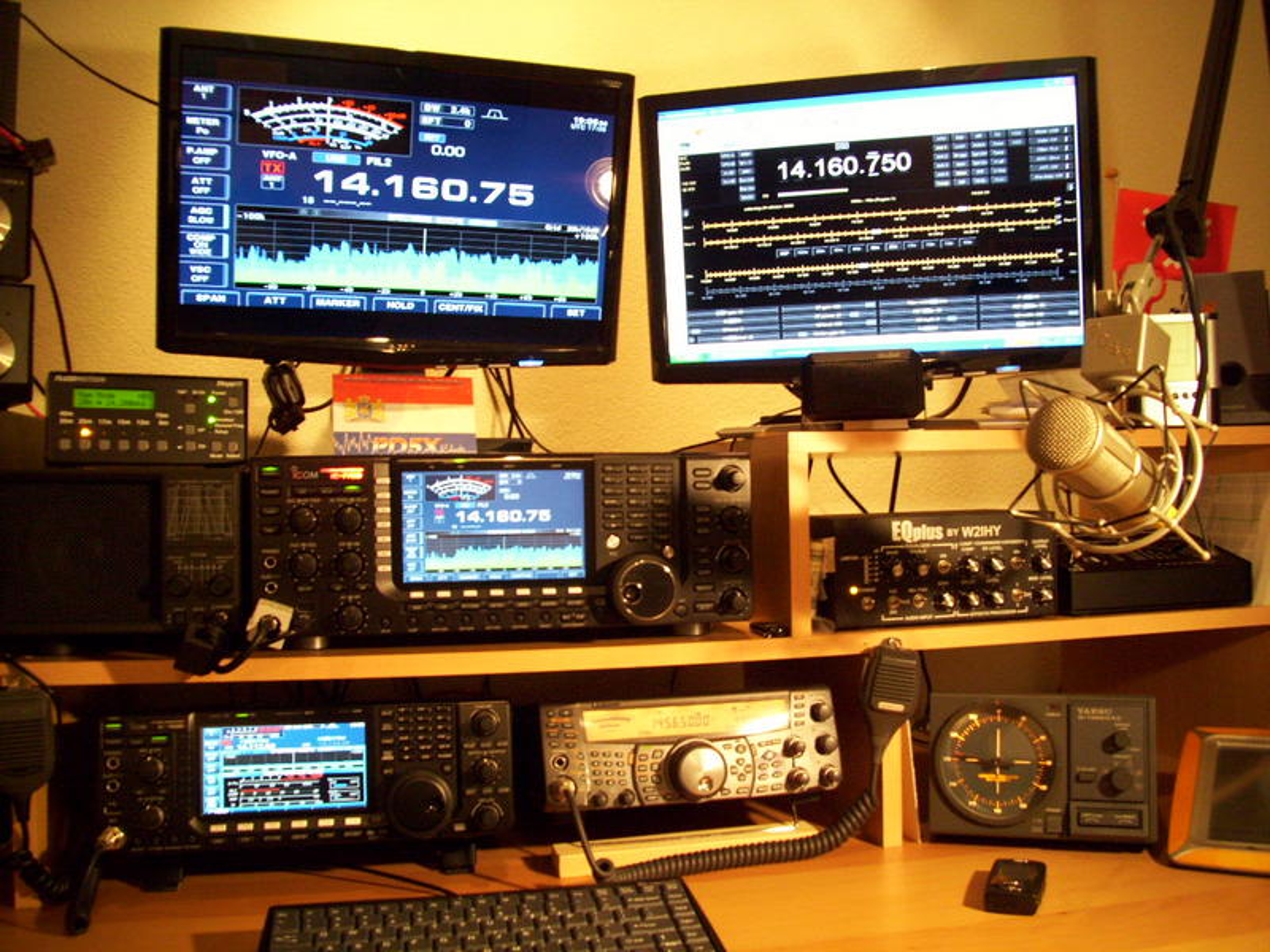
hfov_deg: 56.8
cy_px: 476
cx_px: 635
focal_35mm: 32
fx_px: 1174
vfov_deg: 44.2
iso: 160
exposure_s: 1/10
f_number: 2.9
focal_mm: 5.7
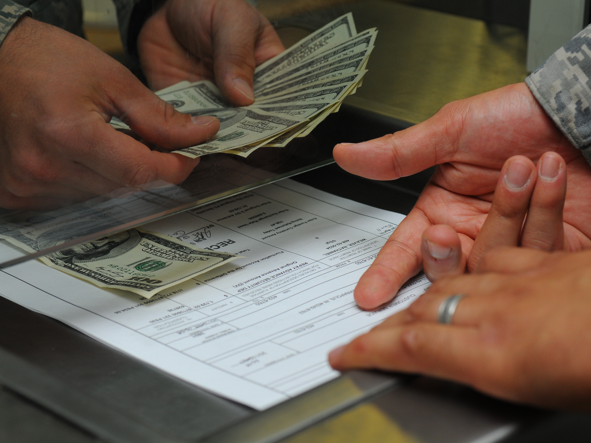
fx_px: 1529
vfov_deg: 16.5
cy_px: 222
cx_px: 326
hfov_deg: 21.9
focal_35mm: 90
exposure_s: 1/100
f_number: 7.1
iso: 320
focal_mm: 55
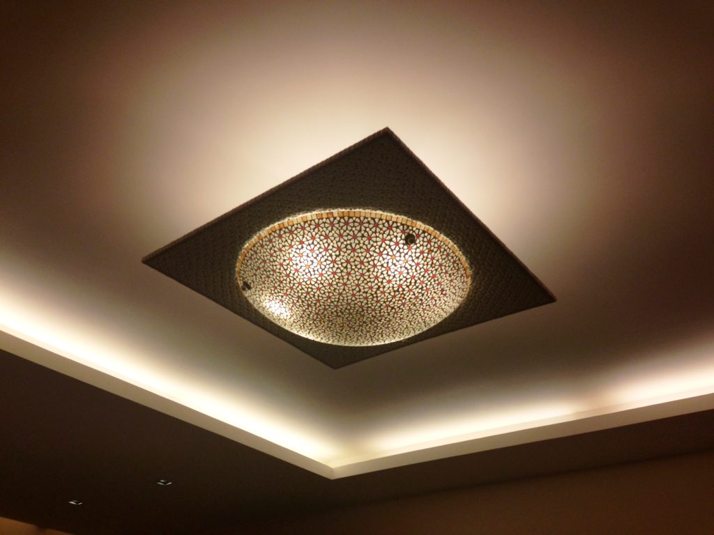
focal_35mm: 33
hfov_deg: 55.4
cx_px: 357
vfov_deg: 42.9
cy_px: 268
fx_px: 681
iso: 50
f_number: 2.4
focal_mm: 4.13
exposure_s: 1/120
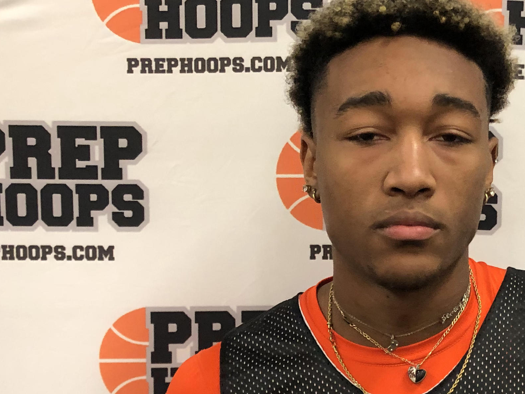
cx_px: 418
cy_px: 306
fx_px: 1077
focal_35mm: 71
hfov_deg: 26.9
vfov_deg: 20.5
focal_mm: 4
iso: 64
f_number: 1.8
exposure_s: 1/15
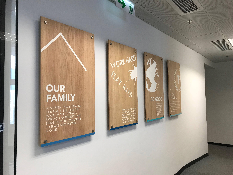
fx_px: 188
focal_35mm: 28
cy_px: 88
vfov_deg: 49.7
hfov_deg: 63.4
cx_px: 116
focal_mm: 3.99
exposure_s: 1/33
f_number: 1.8
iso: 32
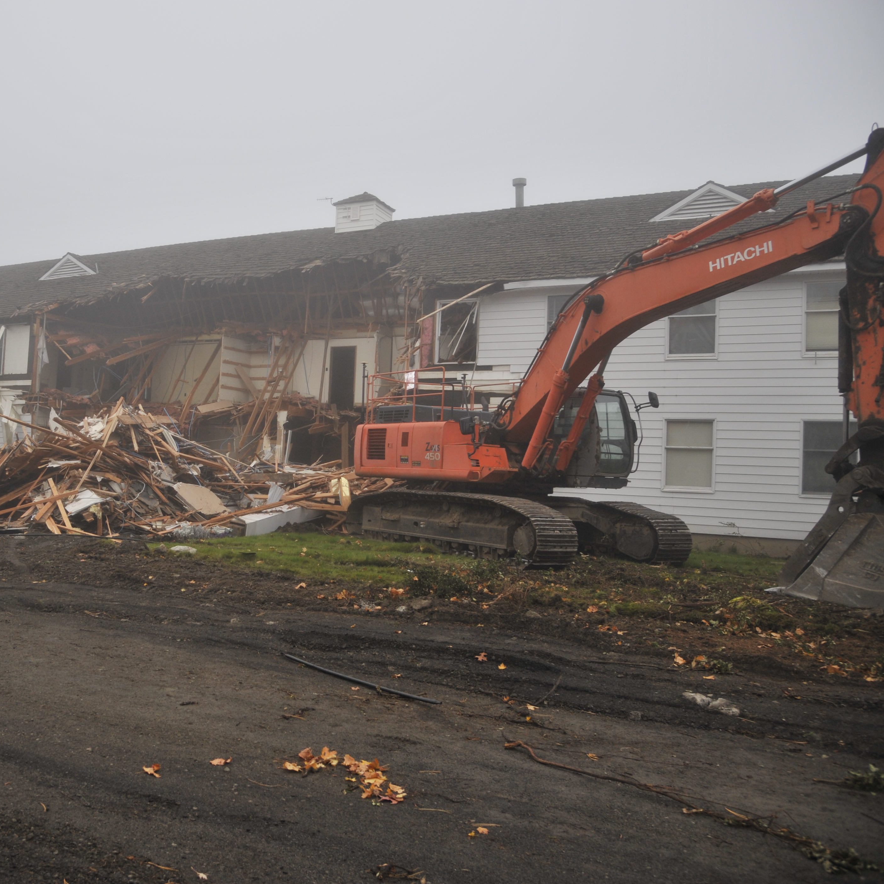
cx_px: 226
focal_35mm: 31
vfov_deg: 52.5
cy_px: 446
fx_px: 896
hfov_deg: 50.5
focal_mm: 24
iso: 500
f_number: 5.6
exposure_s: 1/250
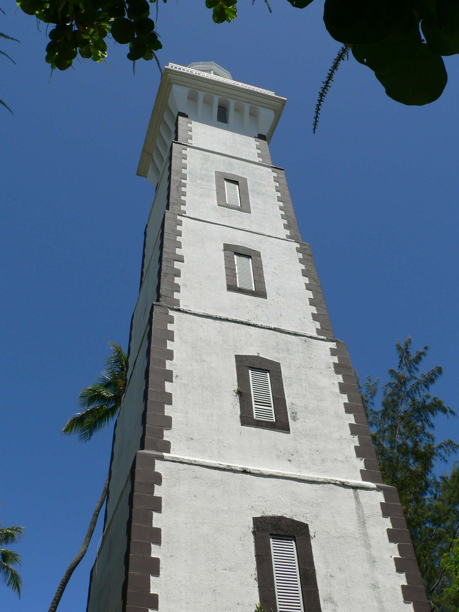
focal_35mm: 36
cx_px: 230
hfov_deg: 39.7
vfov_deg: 51.4
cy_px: 306
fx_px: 636
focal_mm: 6
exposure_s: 1/640
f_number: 5.6
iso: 80
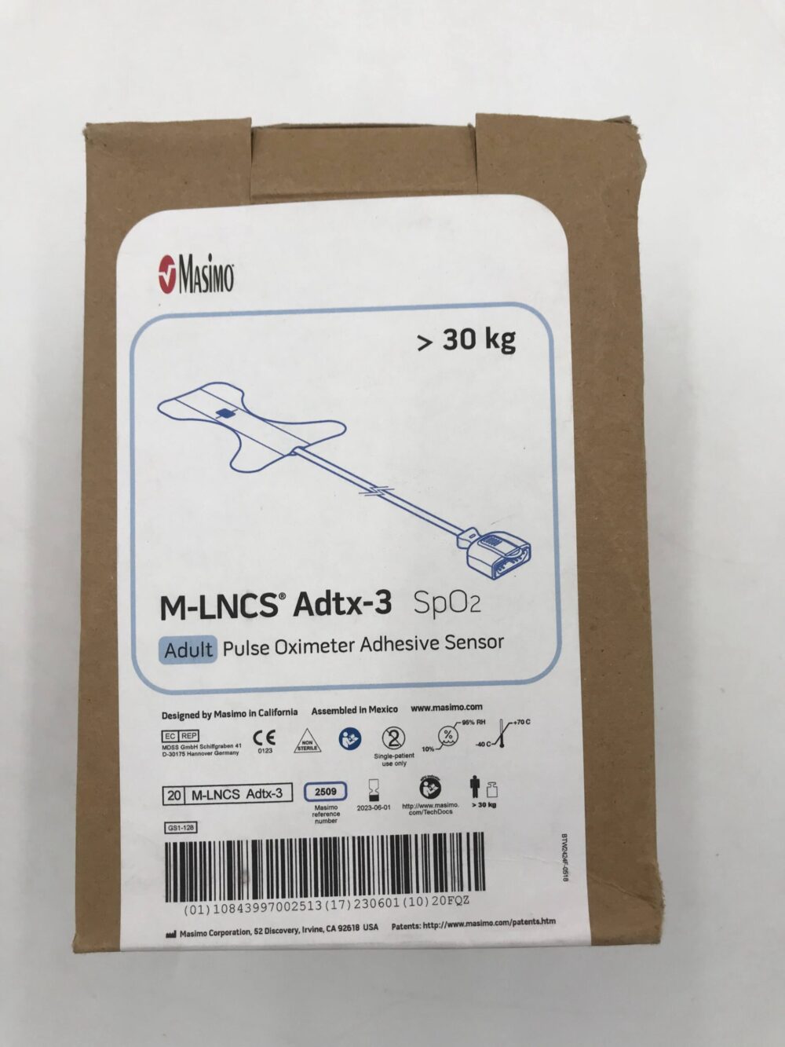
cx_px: 392
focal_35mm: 28
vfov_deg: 63.4
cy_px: 524
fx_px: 846
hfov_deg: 49.8
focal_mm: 3.99
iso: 25
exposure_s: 1/120
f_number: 1.8
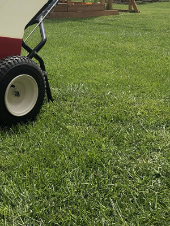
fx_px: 367
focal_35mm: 56
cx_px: 28
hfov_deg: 25.5
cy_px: 44
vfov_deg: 33.3
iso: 20
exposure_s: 1/1548
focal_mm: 4
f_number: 1.8
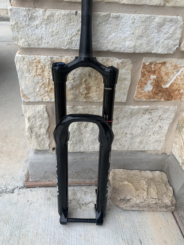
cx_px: 92
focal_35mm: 26
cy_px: 122
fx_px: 184
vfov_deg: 67.3
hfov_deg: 53.1
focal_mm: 4.25
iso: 25
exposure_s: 1/384
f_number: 1.8
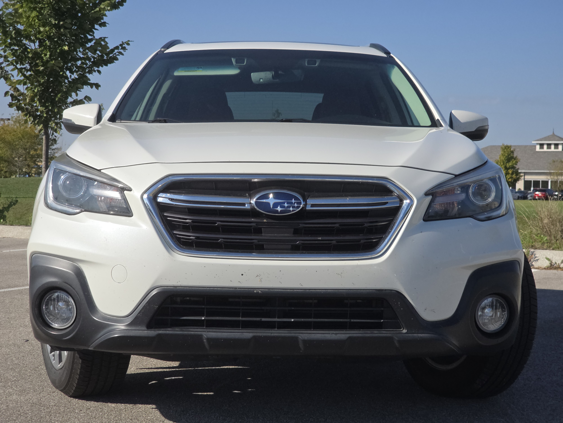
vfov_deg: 21.3
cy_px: 212
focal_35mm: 69
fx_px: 1122
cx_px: 282
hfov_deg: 28.2
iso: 50
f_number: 2.4
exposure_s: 1/2671
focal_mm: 7.9
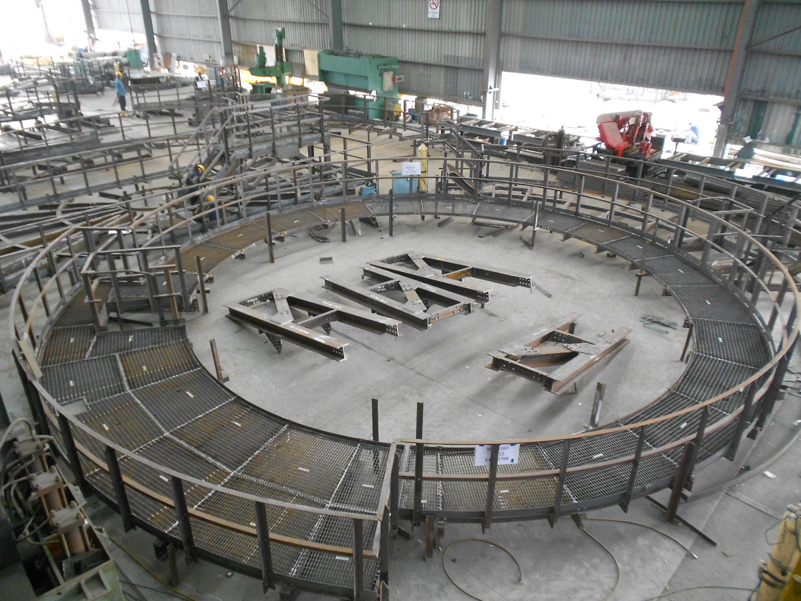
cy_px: 300
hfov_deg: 67.3
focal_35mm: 26
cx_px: 400
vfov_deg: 53.1
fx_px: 602
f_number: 3.2
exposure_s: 1/30
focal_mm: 4.6
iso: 320
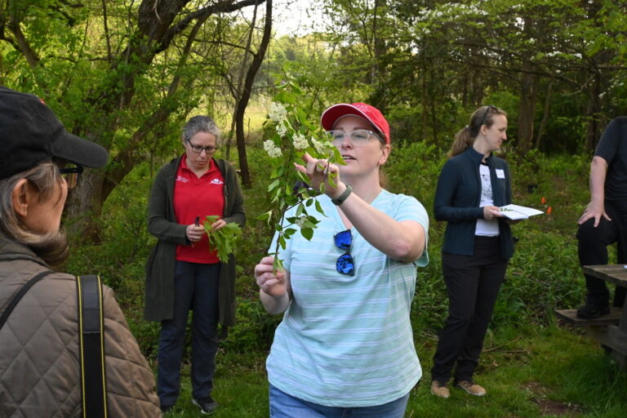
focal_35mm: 45
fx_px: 784
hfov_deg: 43.6
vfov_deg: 29.9
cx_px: 314
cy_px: 209
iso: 3200
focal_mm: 30
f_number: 9
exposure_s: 1/1000
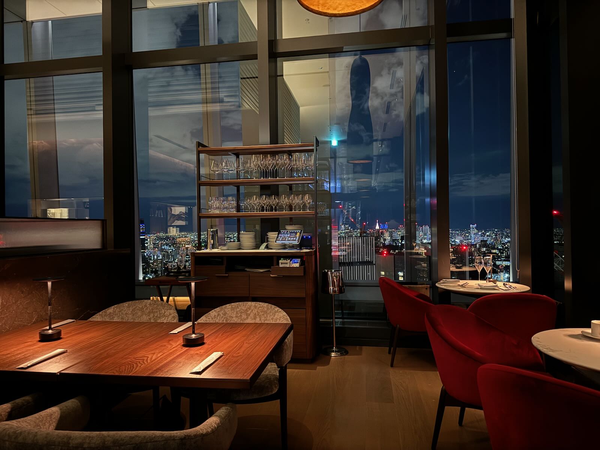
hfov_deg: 71.6
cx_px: 300
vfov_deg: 56.8
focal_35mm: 24
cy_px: 225
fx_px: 416
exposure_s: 1/9
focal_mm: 6.86
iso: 2000
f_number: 1.78
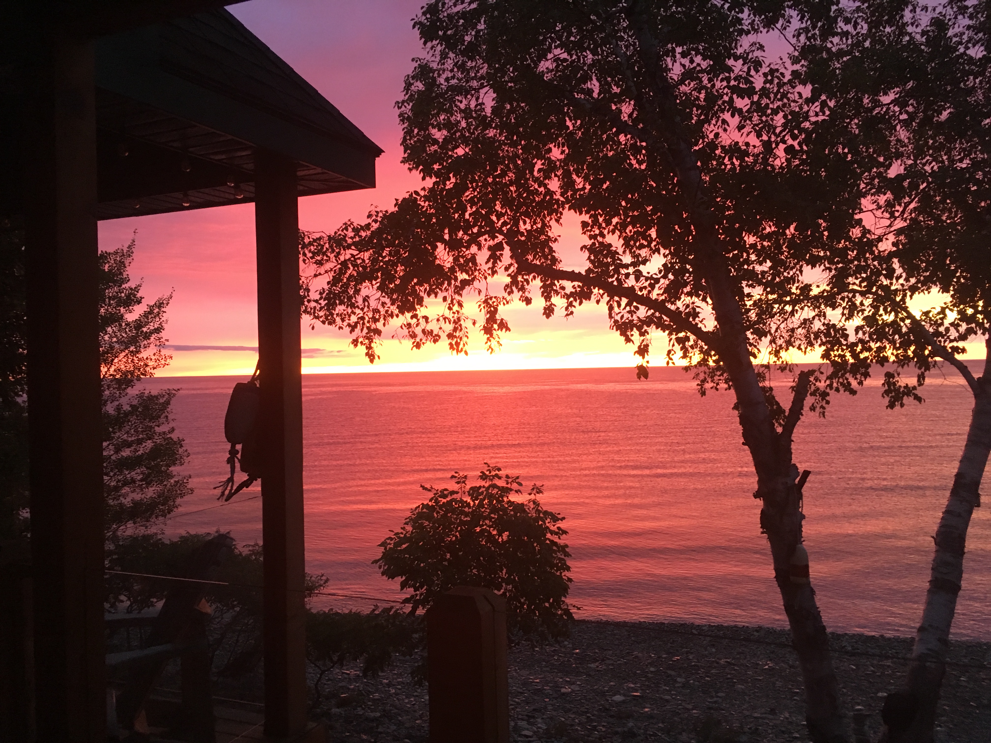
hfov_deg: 61.7
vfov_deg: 48.2
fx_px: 830
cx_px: 496
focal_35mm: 29
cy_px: 372
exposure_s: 1/30
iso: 160
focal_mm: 4.15
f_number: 2.2
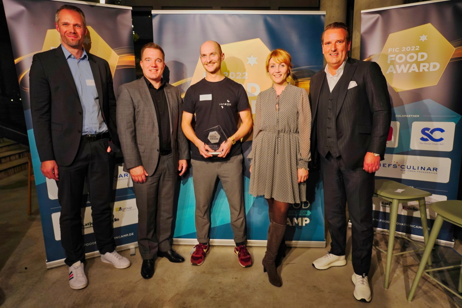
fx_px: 289
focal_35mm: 22
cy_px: 154
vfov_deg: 56.1
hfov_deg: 77.3
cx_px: 231
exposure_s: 1/30
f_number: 2.8
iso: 400
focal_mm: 15
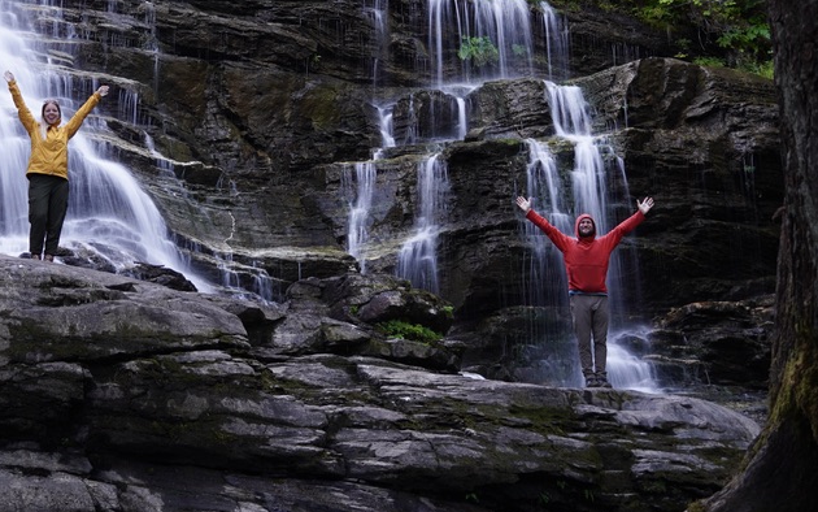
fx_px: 1469
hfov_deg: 30.8
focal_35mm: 66
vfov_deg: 19.6
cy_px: 127
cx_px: 256
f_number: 4
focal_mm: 25
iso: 125
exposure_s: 1/4
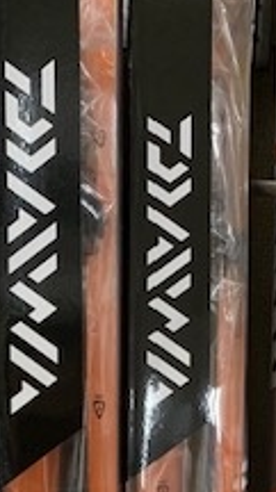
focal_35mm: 84
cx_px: 62
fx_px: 1096
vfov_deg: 21.6
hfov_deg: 14.3
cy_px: 715
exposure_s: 1/60
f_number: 1.8
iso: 200
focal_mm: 4.25
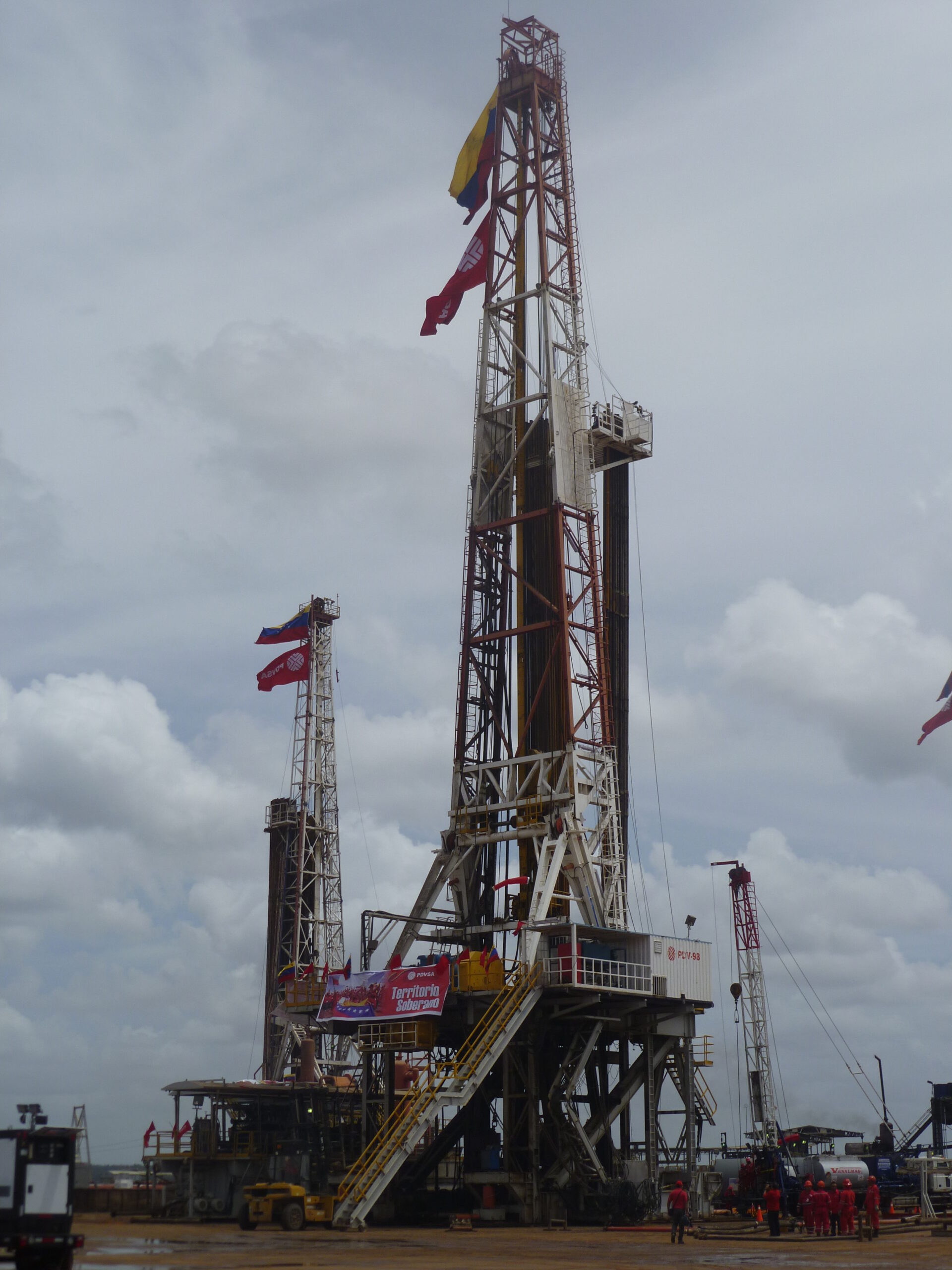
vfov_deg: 35.5
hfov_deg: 27.0
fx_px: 1980
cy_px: 635
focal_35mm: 54
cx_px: 476
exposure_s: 1/200
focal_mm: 9.6
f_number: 13
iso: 80
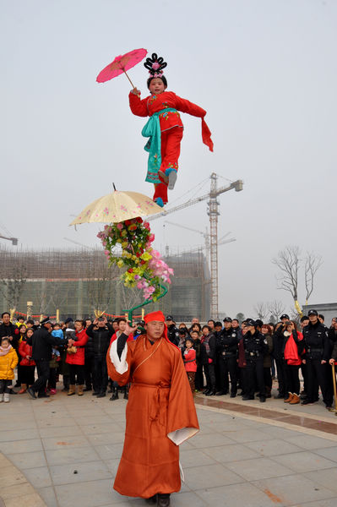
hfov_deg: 47.9
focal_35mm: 27
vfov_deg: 67.4
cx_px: 168
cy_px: 254
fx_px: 380
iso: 320
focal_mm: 18
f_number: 14
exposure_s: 1/200
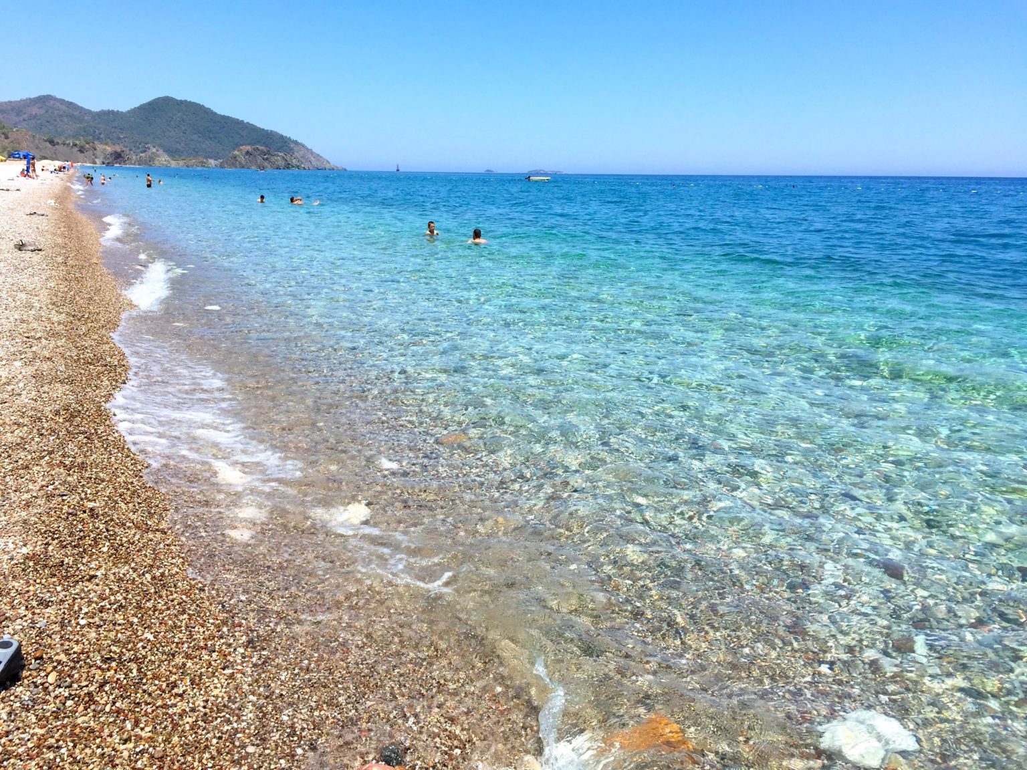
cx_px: 514
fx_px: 860
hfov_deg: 61.7
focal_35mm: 29
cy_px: 385
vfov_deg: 48.2
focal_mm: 4.15
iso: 32
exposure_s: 1/2639
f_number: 2.2
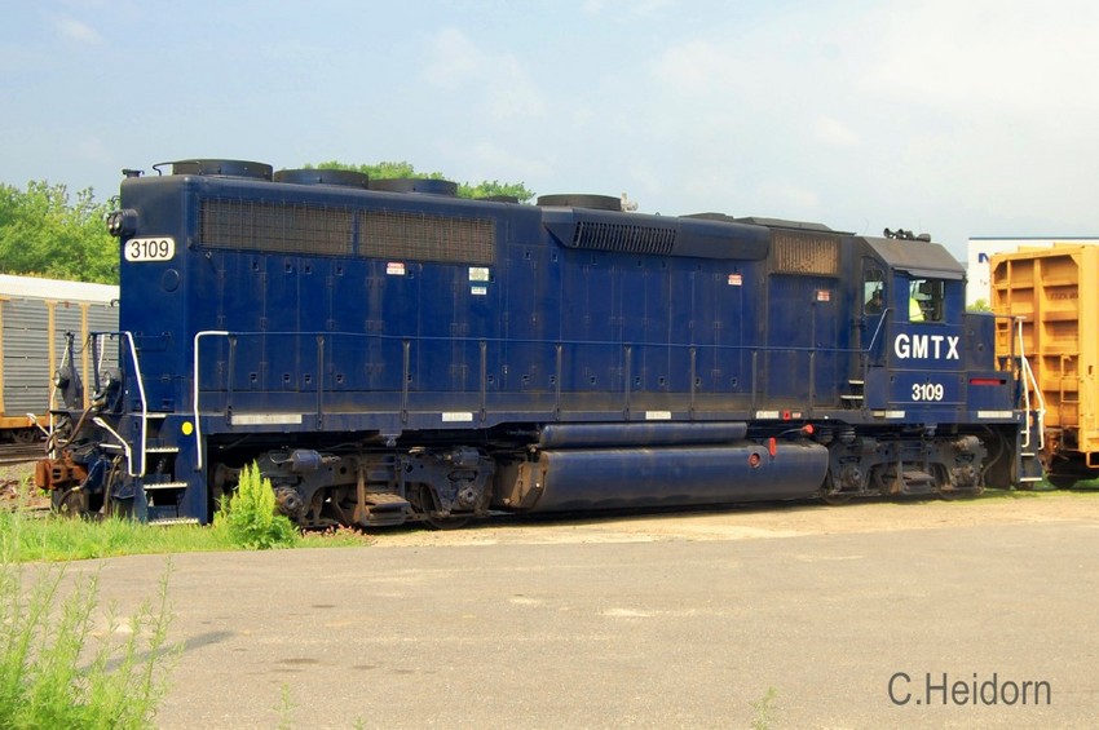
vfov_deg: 29.8
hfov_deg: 43.6
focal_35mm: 45
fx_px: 1372
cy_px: 365
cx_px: 550
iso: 200
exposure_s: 1/200
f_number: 7.1
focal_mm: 30
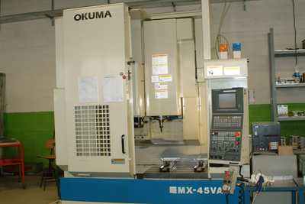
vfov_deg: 31.9
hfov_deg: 46.4
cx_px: 152
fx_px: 356
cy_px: 102
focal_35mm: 42
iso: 200
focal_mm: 28
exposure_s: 1/15
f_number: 4.8
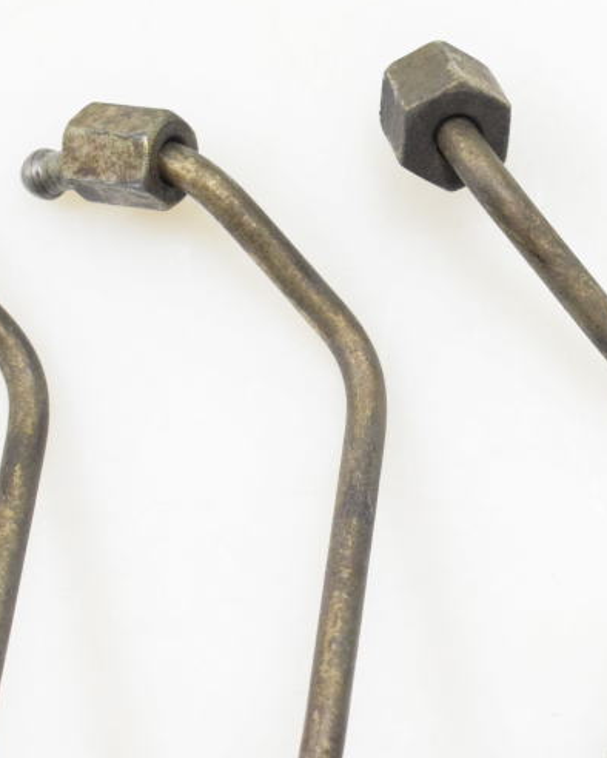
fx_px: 2760
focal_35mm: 123
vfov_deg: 15.6
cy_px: 482
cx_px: 576
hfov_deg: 12.4
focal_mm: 42
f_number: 9
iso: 6400
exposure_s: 1/320
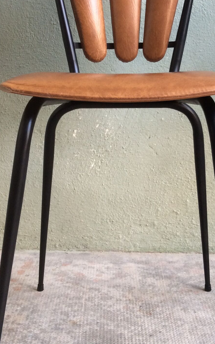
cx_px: 123
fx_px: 581
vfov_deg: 32.9
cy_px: 149
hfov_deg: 20.9
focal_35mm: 62
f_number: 2.4
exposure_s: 1/25
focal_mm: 3.3
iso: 40
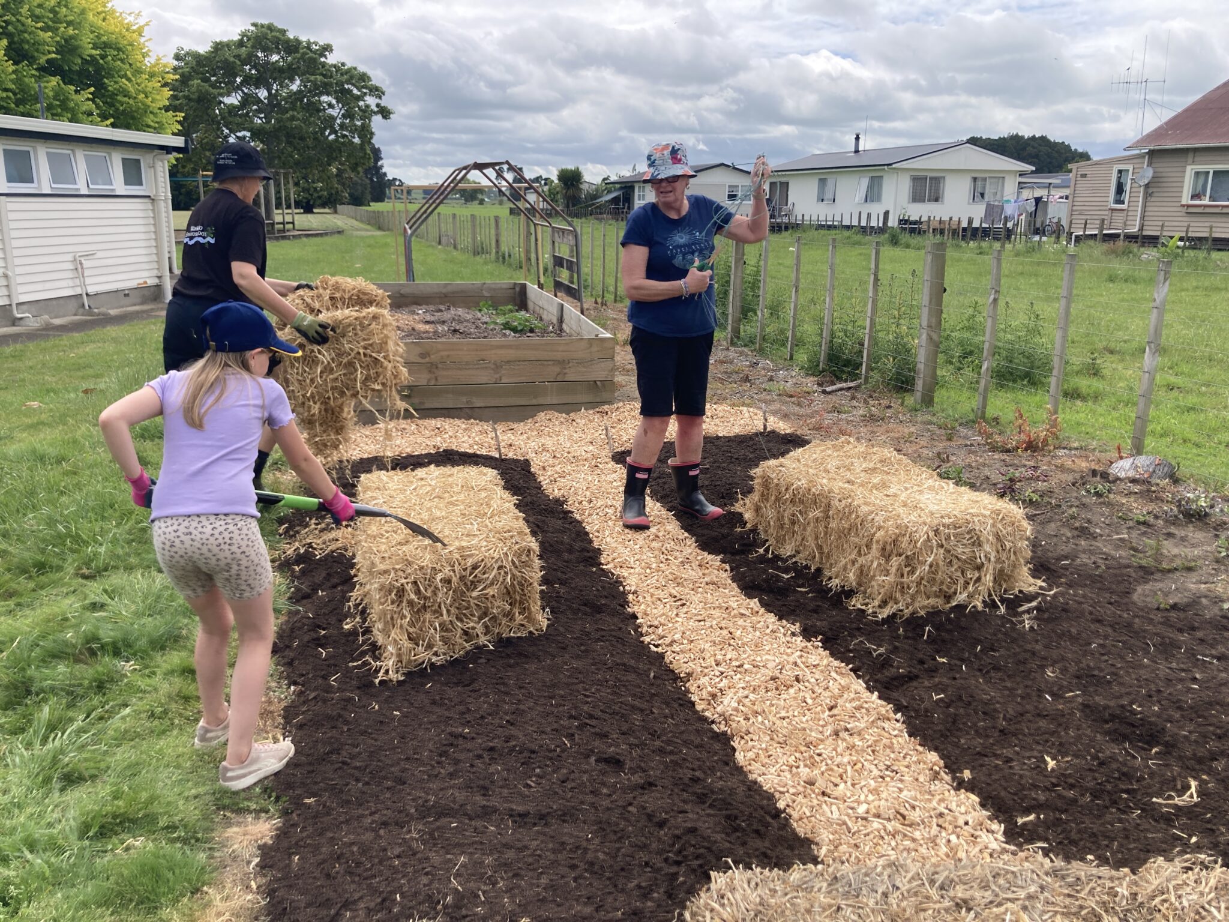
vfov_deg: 49.7
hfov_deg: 63.4
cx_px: 614
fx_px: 994
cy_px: 461
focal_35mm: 28
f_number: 1.8
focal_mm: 3.99
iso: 20
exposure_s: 1/1675
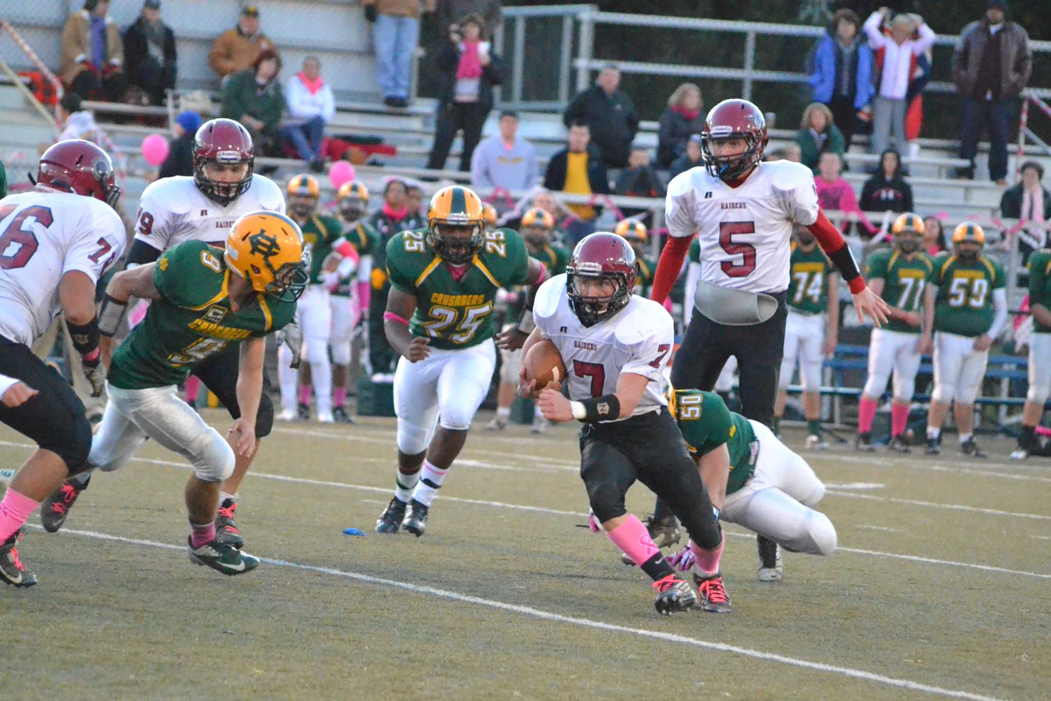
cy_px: 350
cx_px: 526
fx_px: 7443
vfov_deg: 5.4
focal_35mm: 255
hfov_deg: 8.1
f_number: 4.5
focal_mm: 170
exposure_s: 1/400
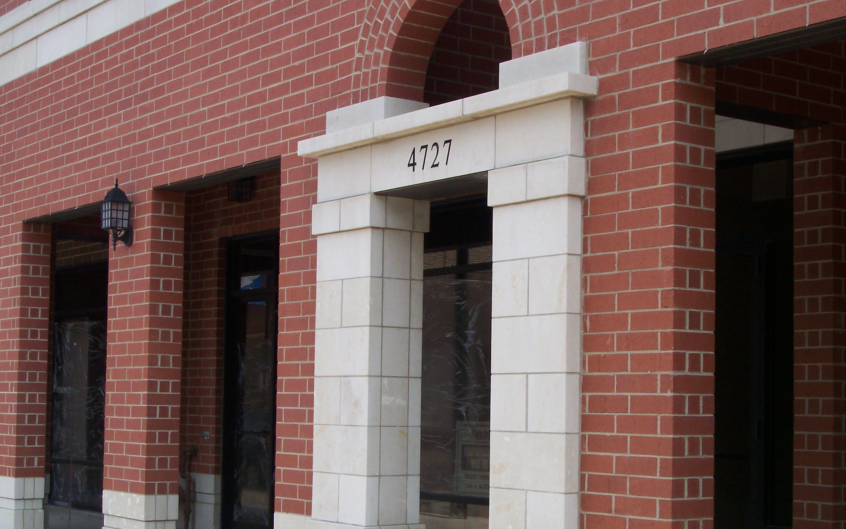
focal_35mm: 61
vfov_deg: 21.2
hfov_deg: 33.4
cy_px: 335
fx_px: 1406
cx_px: 472
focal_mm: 10.7
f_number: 5.6
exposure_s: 1/350
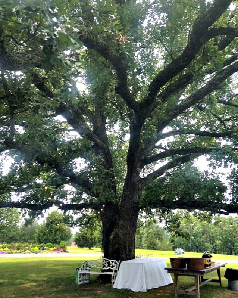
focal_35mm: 35
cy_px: 151
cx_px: 120
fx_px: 308
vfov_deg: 51.5
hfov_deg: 42.2
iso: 50
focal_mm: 4.12
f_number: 2.4
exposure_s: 1/488
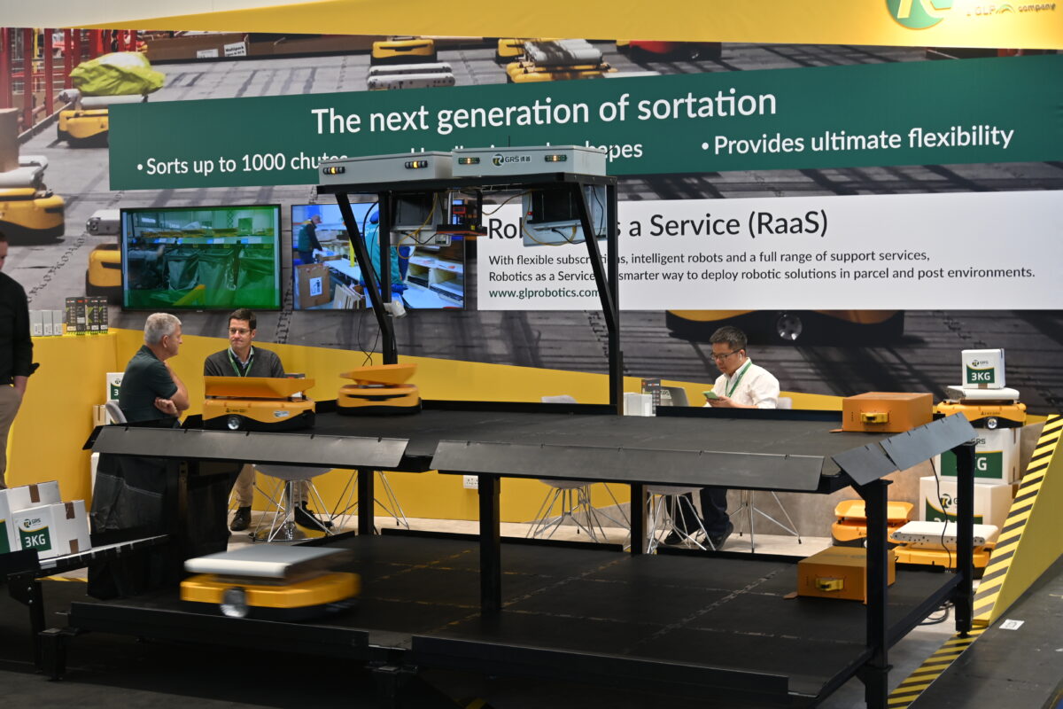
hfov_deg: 37.9
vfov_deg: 25.8
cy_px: 354
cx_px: 532
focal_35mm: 52
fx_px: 1550
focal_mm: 35
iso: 100
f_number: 5.6
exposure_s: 1/25
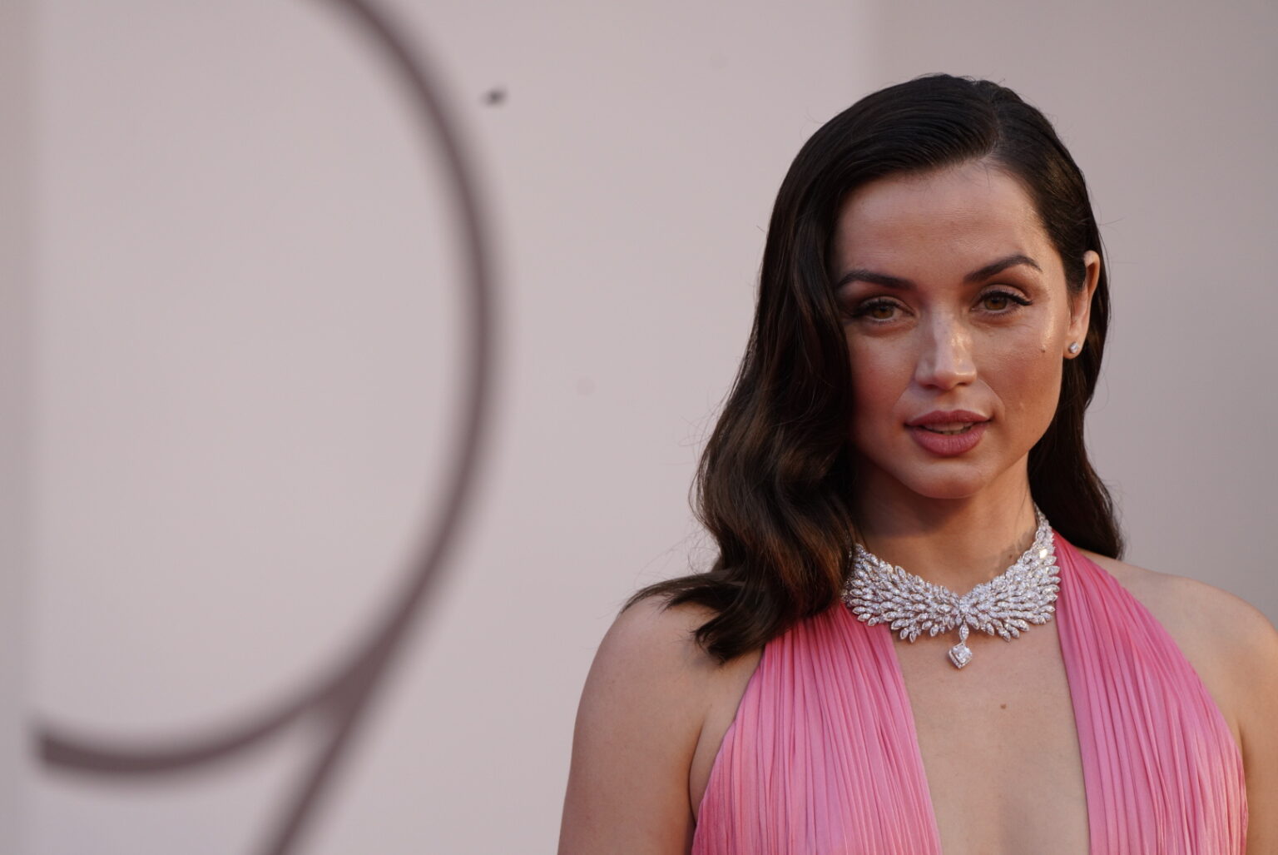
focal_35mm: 348
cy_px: 428
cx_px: 639
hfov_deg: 5.9
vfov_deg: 4.0
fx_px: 12364
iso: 1000
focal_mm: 348
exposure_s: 1/320
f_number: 5.6
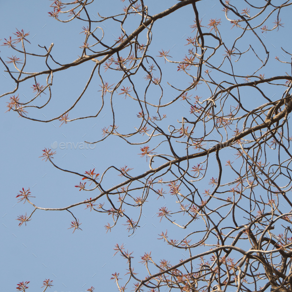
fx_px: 1288
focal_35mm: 135
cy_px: 143
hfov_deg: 12.9
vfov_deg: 12.9
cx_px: 146
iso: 160
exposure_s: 1/1000
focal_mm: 70
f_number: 5
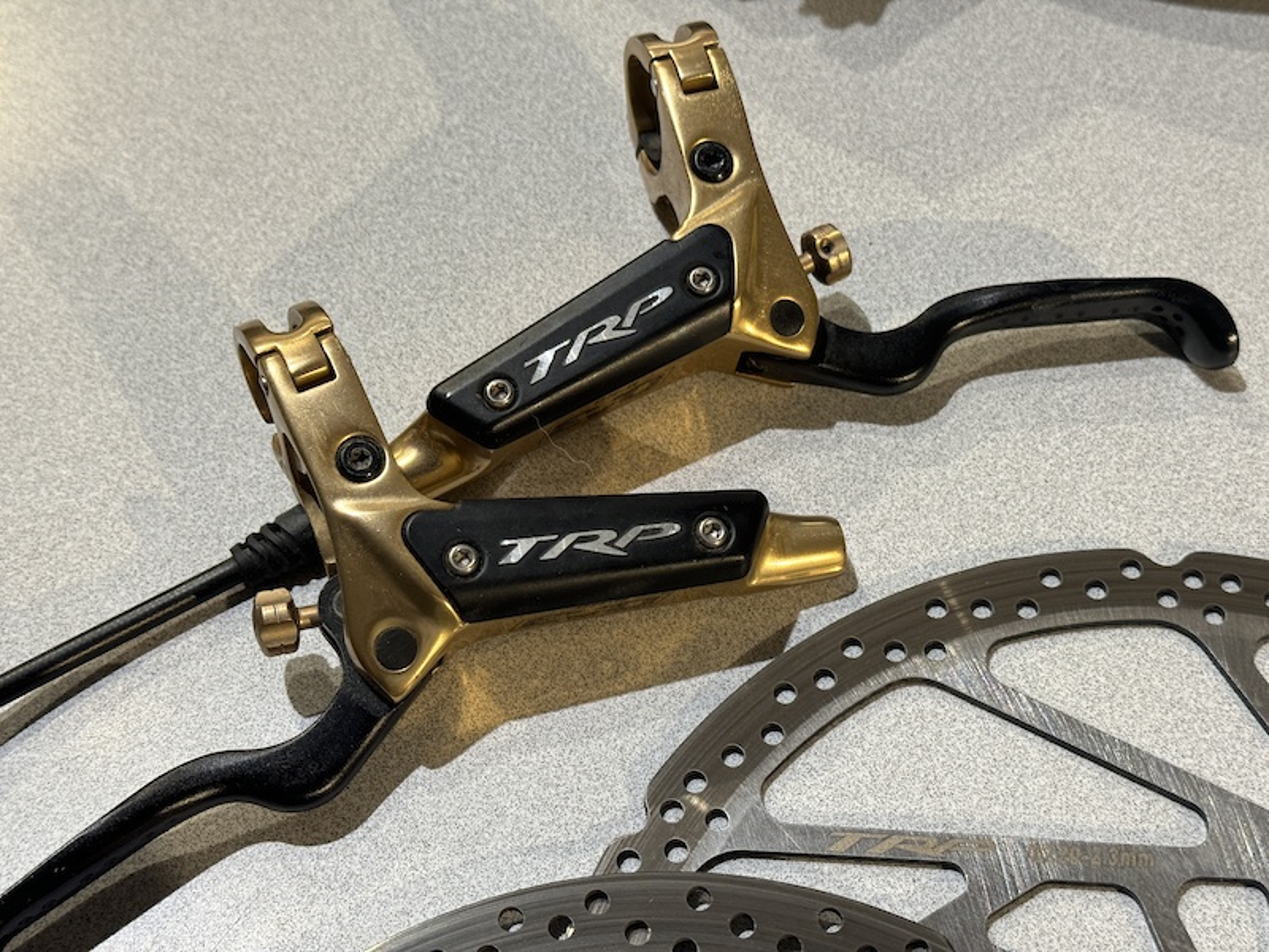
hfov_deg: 39.7
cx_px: 634
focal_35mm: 48
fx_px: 1760
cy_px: 476
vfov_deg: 30.3
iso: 250
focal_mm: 6.86
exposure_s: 1/60
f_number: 1.78
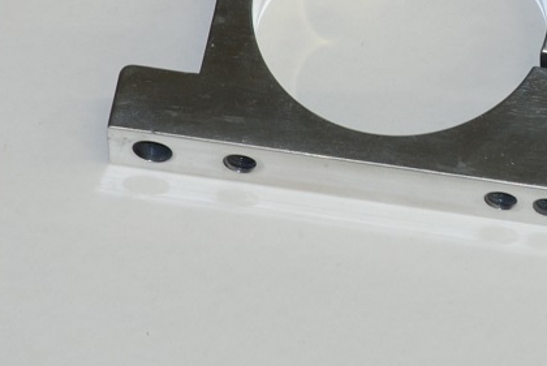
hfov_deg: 4.6
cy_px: -46
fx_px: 6851
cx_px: 724
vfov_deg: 3.1
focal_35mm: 450
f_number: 7.1
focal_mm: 105
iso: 100
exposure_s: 1/10
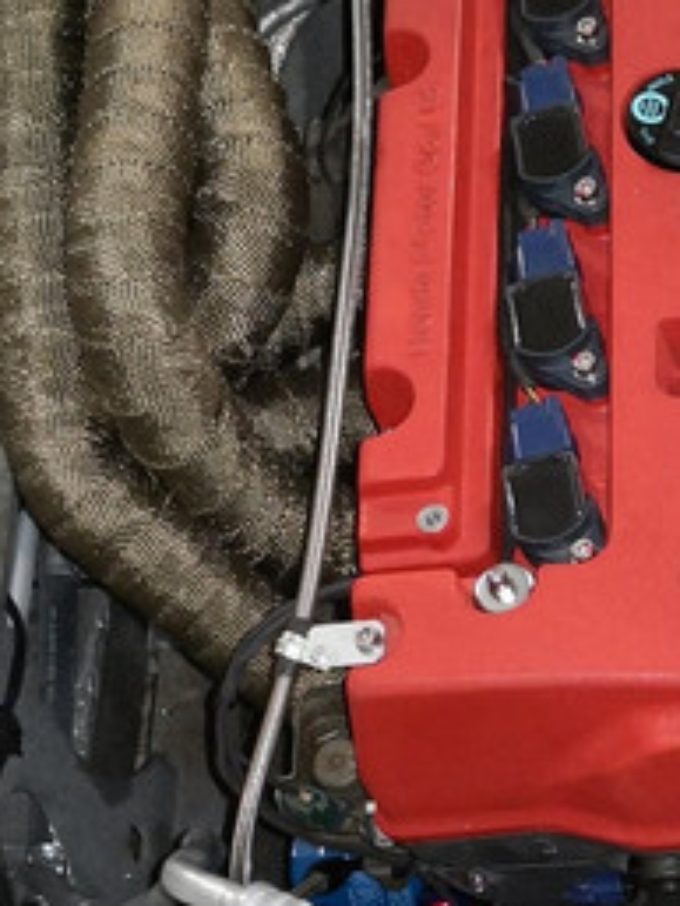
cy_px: 790
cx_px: 676
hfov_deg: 17.2
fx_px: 2198
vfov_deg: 22.8
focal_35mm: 84
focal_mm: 3.95
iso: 250
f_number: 1.6
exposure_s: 1/33.3
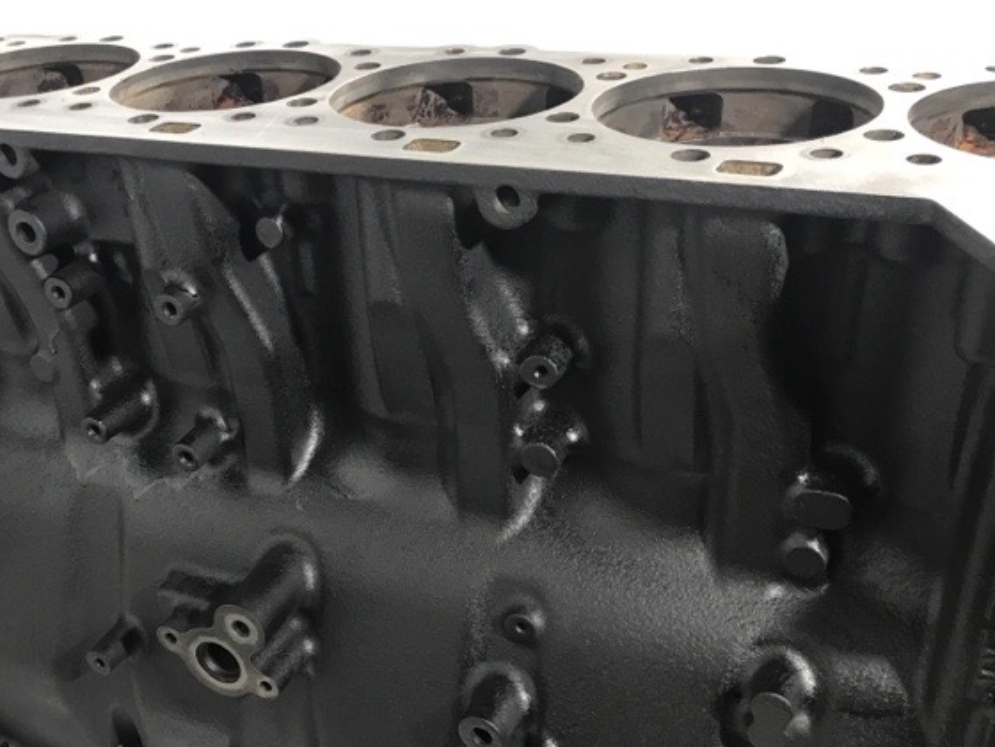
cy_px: 530
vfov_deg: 35.4
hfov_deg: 46.5
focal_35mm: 40
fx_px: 1150
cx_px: 389
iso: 25
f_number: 1.8
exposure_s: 1/30
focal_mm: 3.99
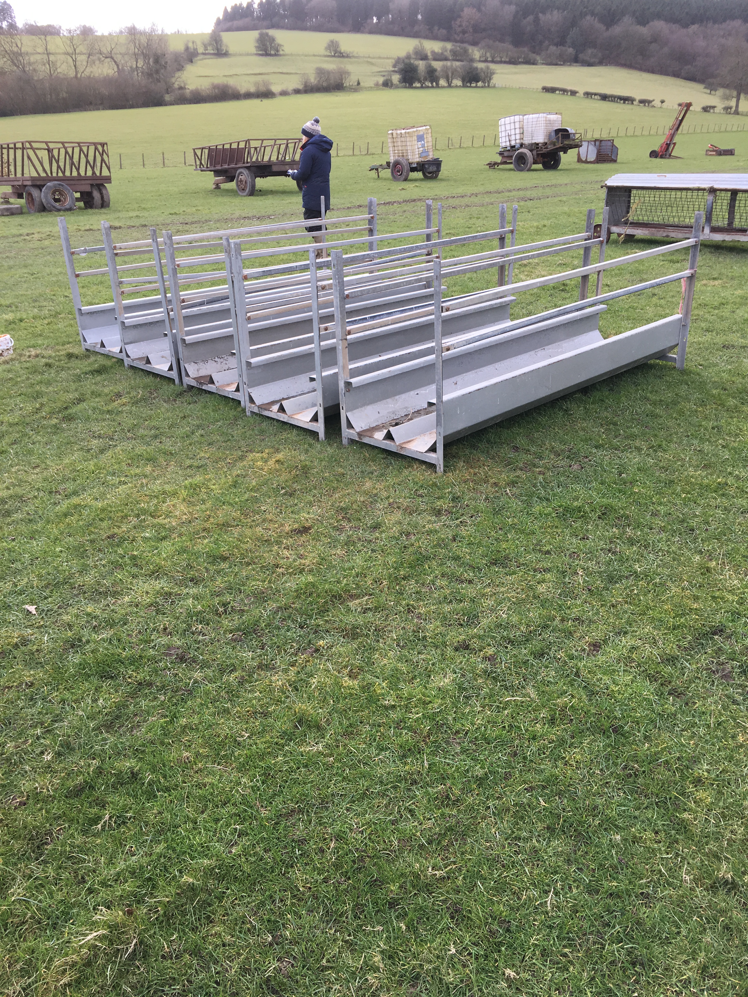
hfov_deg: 48.2
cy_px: 498
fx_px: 836
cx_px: 374
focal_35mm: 29
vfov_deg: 61.7
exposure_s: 1/289
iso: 25
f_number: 2.2
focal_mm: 4.15
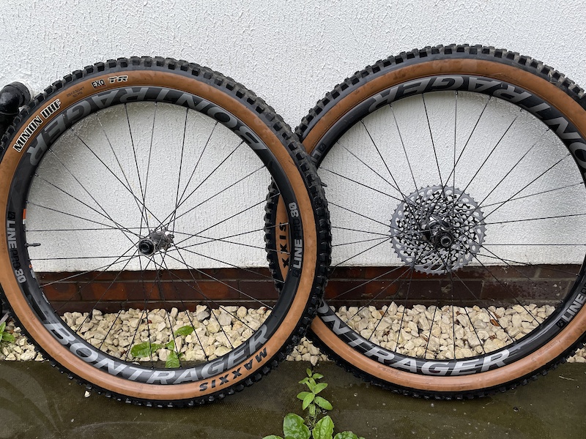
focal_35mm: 26
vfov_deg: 53.1
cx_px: 293
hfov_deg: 67.3
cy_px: 220
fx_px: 440
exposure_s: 1/647
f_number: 1.6
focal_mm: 4.2
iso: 32
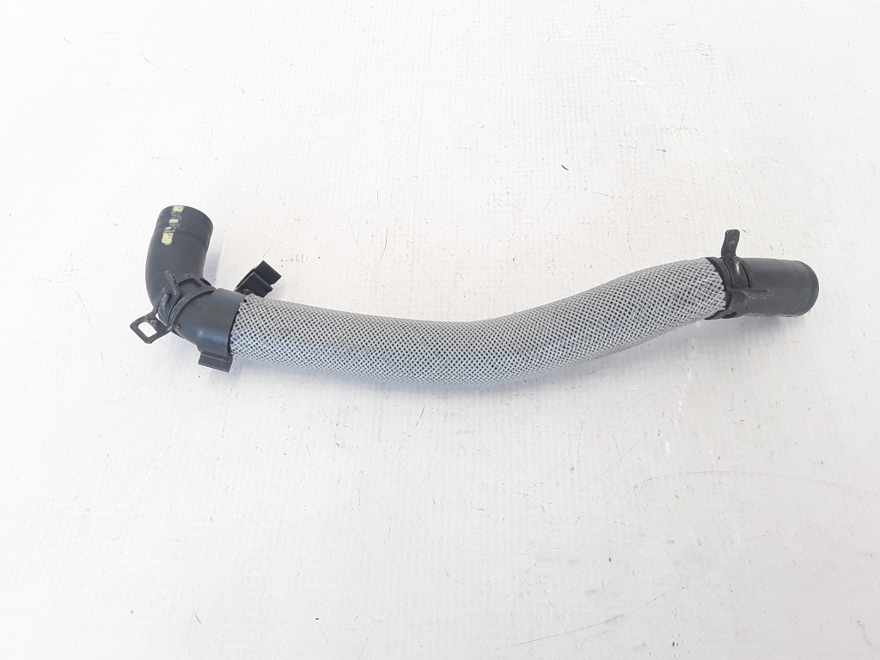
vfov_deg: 51.4
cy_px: 330
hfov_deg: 65.3
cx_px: 440
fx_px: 686
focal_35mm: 27
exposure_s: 1/33
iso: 50
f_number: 1.9
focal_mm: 2.91
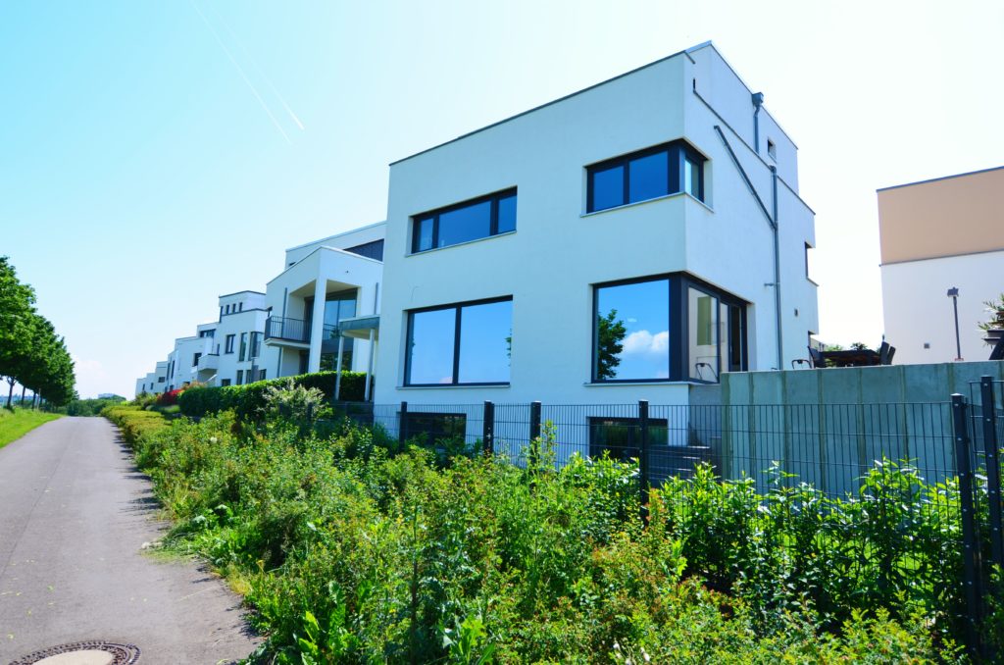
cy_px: 332
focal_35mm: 21
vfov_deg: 59.3
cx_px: 502
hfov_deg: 81.3
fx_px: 584
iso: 100
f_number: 8
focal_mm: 14
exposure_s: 1/250
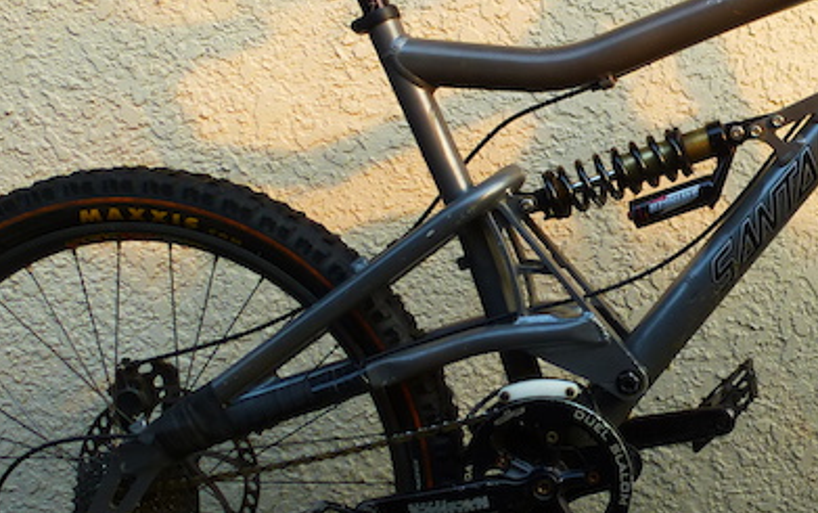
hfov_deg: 37.0
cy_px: 151
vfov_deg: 24.7
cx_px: 695
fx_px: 1160
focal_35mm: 52
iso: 100
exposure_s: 1/100
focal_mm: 4.3
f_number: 3.3
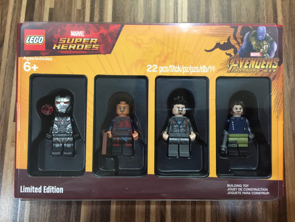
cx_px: 148
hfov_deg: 61.7
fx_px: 247
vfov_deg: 48.2
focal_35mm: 29
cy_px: 111
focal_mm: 4.15
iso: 125
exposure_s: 1/15
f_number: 2.2
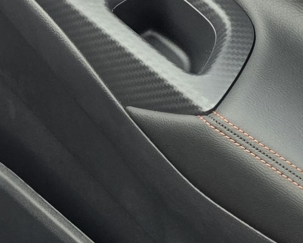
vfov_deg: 10.3
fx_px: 1336
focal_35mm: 149
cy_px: 213
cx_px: -397
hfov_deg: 11.1
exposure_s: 1/120
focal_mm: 6.3
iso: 160
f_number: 1.7
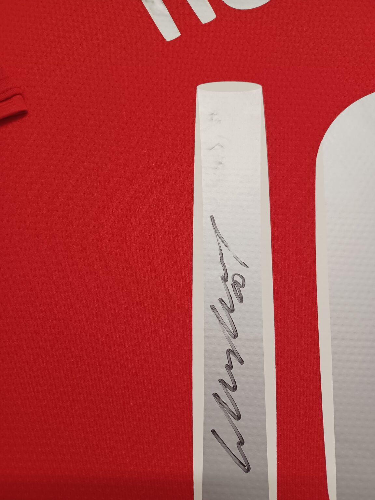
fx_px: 361
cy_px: 250
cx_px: 188
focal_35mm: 25
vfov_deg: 69.4
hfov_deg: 54.9
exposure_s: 1/50
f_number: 1.8
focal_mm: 4.6
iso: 320
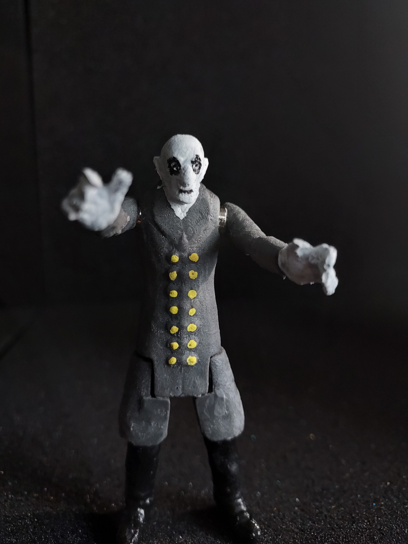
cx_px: 204
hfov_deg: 56.8
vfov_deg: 71.6
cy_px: 272
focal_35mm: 24
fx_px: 377
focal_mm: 4.6
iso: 125
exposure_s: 1/60
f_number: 1.8
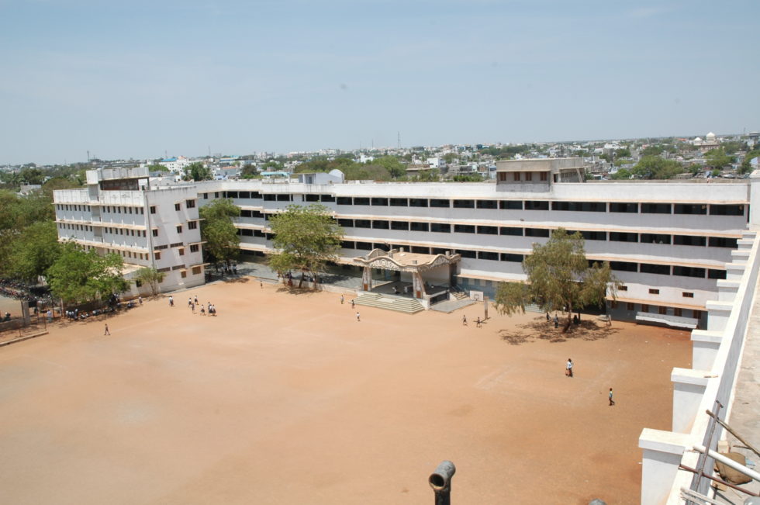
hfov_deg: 57.3
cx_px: 380
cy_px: 252
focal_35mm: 33
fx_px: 696
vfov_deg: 39.9
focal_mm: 22
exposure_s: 1/200
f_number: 11
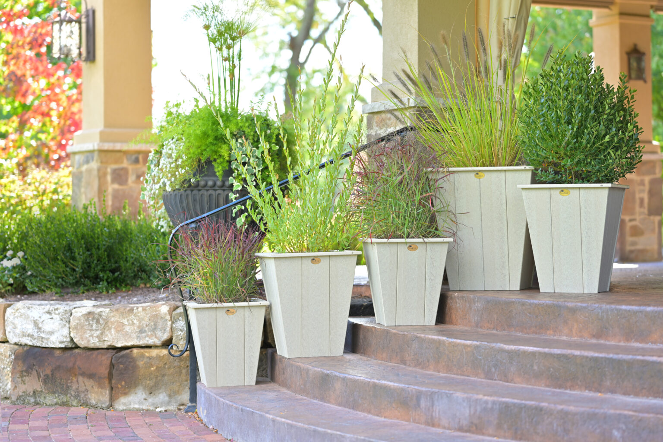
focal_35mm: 85
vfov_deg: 16.1
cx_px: 332
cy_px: 221
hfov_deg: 23.9
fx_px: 1565
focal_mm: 85
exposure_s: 1/400
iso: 125
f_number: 2
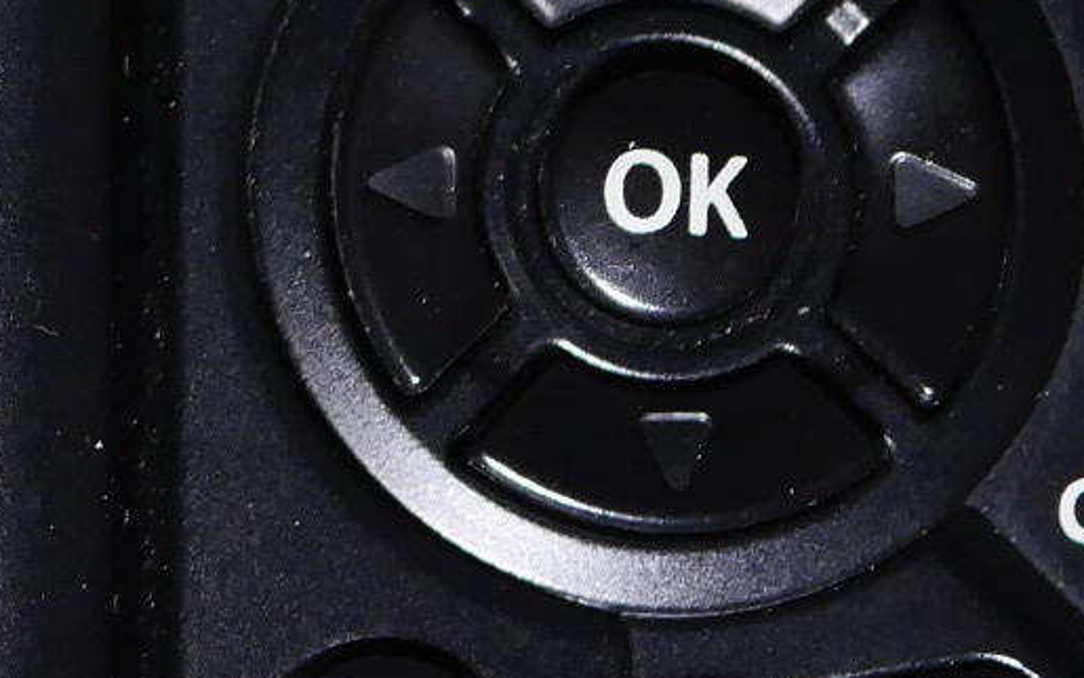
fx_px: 9573
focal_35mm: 324
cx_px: -1023
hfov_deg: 6.3
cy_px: -537
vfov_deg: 4.0
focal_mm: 30
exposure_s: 1/60
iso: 640
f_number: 2.8
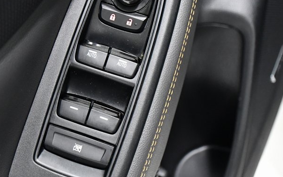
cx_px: 110
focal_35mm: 78
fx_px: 601
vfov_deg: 16.7
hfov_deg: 26.4
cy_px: 50
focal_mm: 30
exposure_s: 1/60
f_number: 4
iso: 3600
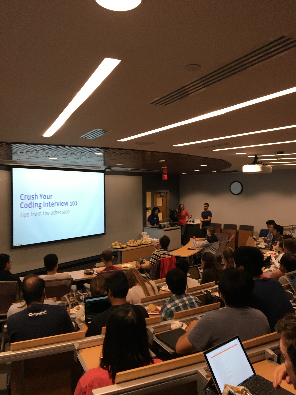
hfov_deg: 48.2
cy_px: 198
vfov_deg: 61.7
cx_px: 148
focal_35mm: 29
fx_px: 331
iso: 64
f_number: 2.2
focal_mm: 4.15
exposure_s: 1/30
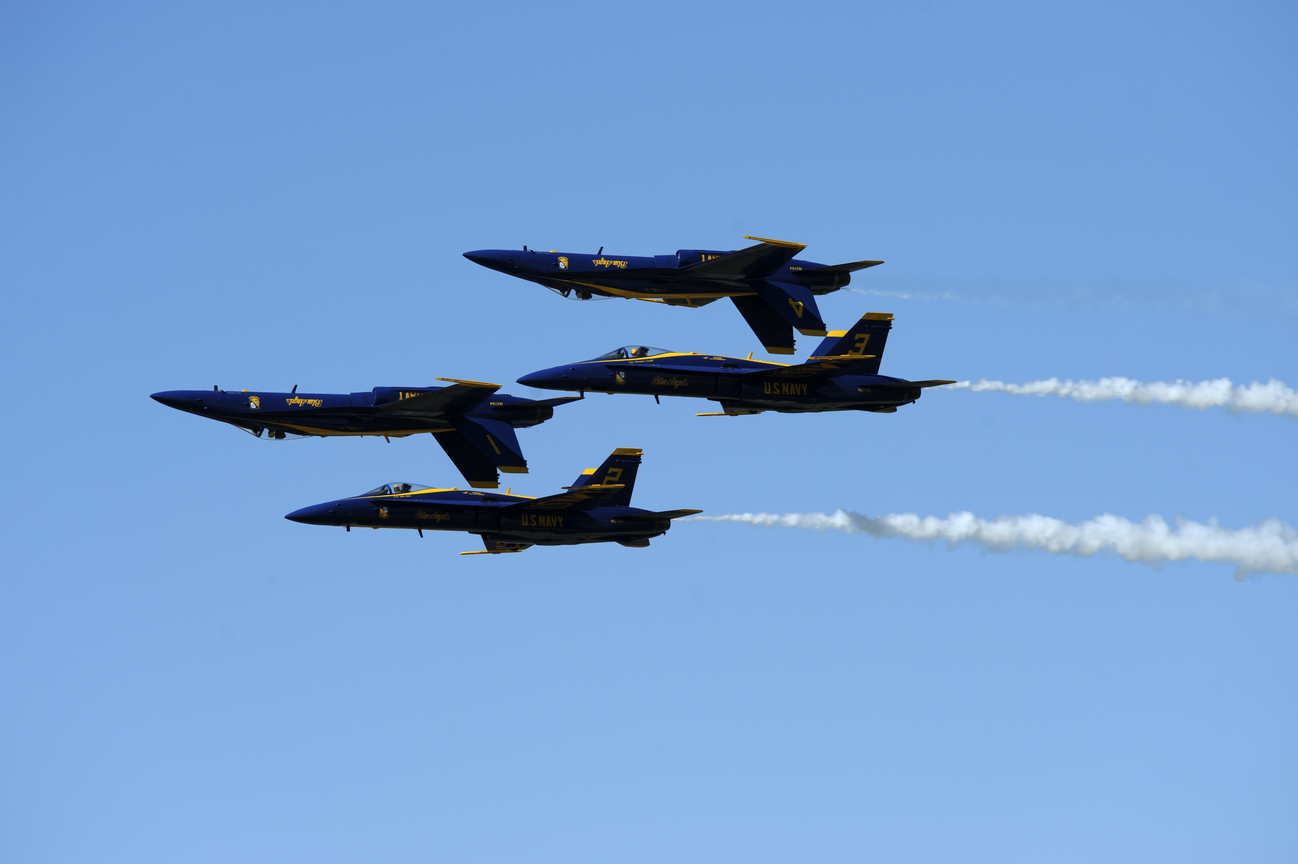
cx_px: 649
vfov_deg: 5.1
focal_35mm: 270
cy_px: 432
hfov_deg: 7.6
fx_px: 9729
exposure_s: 1/1250
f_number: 7.1
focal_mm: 270
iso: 200
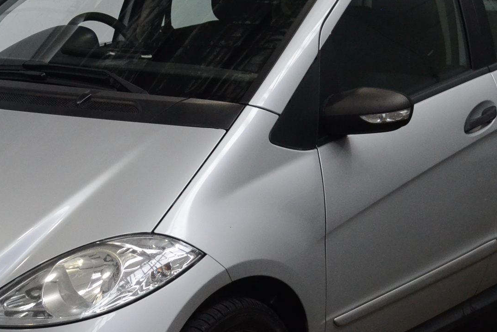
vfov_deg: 14.2
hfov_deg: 21.2
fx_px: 1325
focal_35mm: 96
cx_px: 167
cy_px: 210
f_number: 4.5
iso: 1600
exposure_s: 1/800
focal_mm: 30
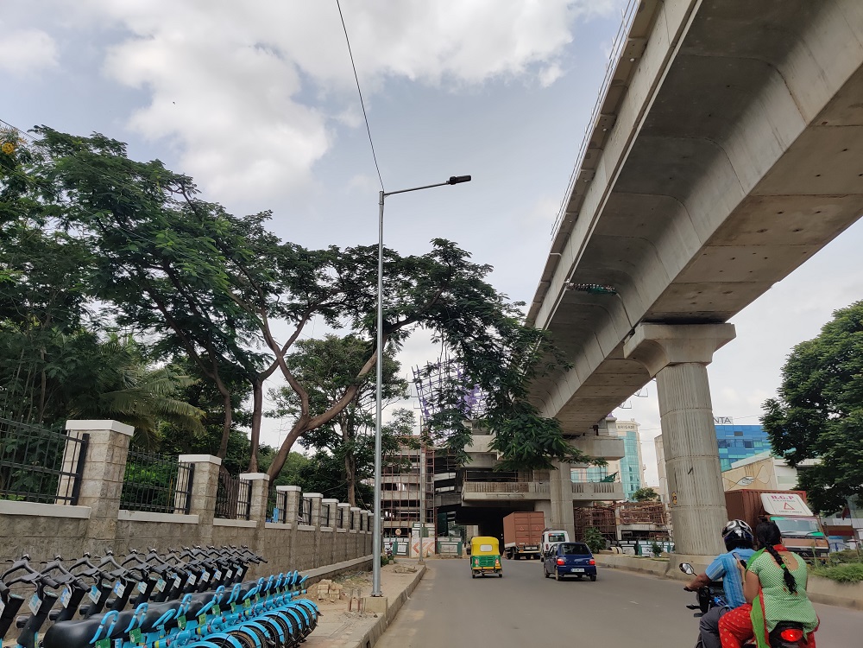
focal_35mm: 27
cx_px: 432
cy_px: 324
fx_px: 673
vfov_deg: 51.4
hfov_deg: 65.3
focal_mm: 4.75
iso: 125
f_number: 1.65
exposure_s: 1/2267
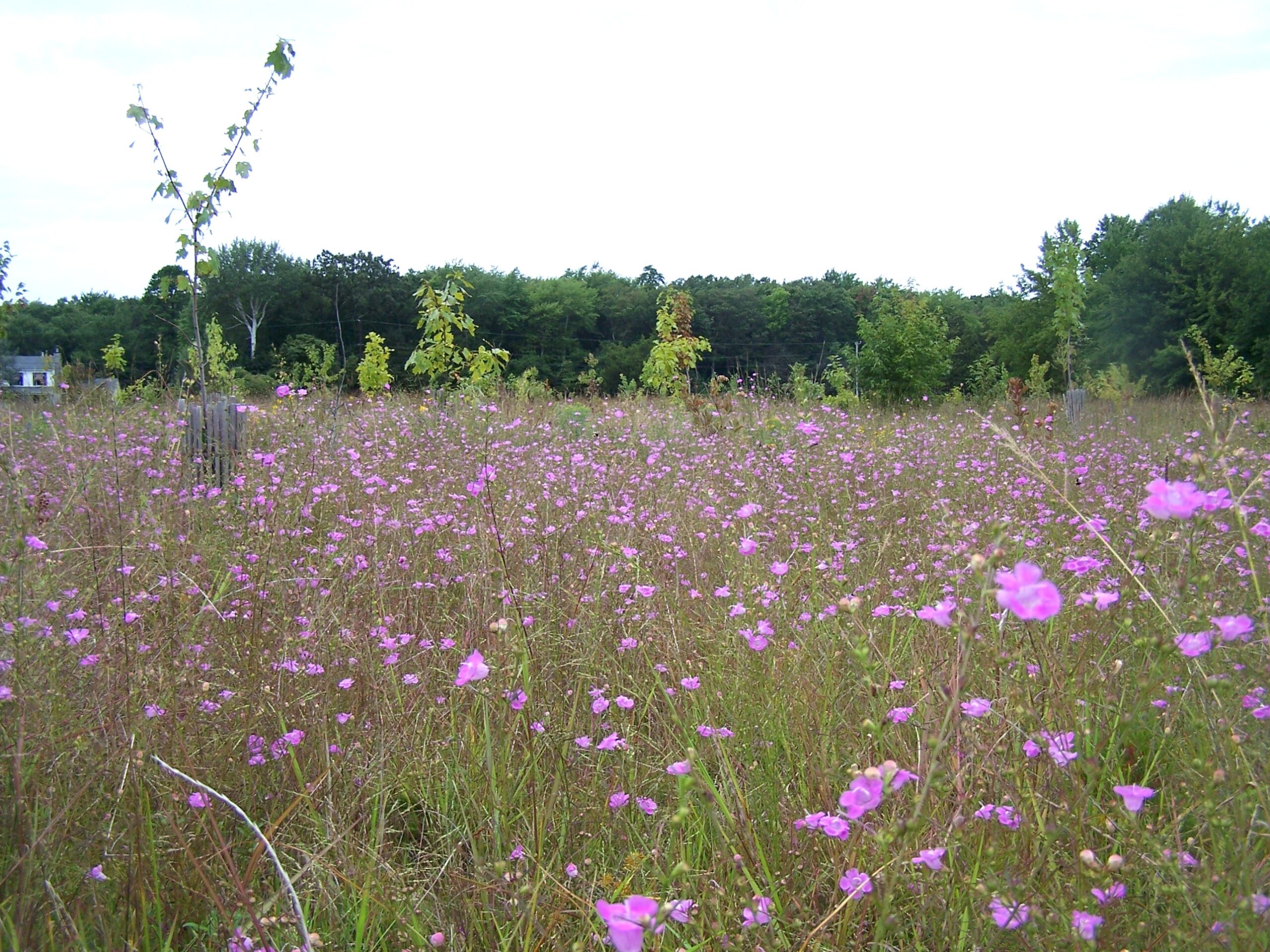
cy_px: 476
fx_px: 1394
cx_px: 635
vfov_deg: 37.7
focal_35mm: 38
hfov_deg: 49.0
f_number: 2.8
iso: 80
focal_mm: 6.3
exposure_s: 1/750
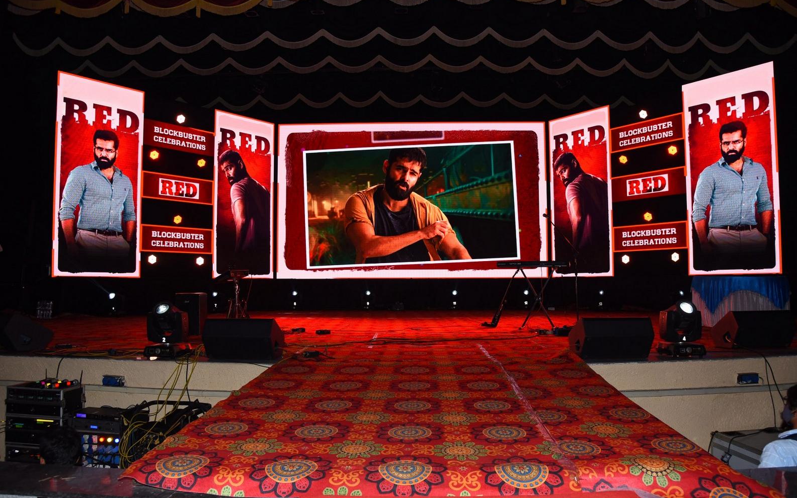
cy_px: 259
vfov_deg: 49.3
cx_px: 398
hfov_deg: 72.5
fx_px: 543
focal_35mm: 25
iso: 1000
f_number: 6.3
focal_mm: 24
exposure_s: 1/100
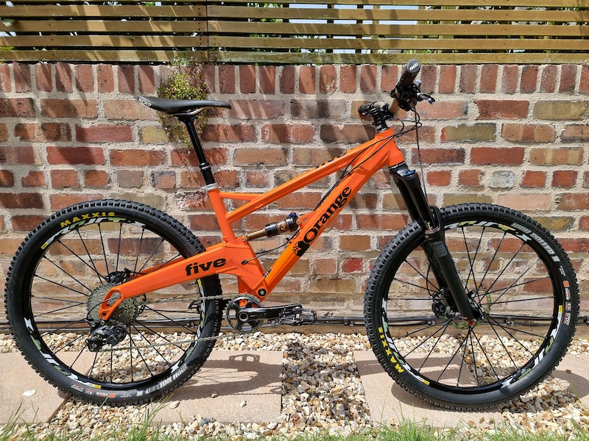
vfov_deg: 56.8
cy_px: 220
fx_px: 408
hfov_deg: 71.6
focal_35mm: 24
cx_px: 294
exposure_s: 1/844
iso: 50
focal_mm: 6.7
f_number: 1.8
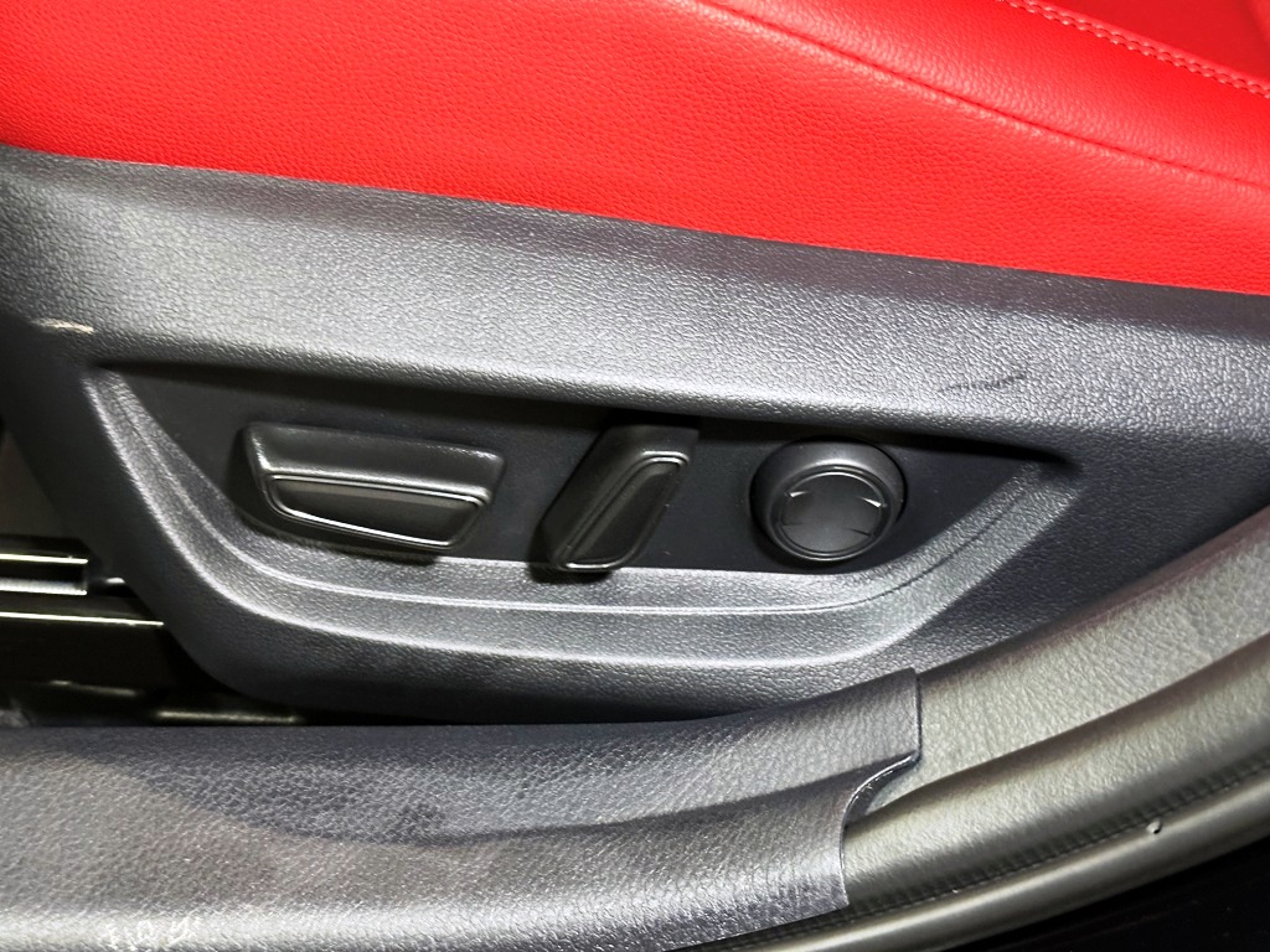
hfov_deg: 39.7
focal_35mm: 48
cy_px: 476
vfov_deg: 30.3
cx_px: 635
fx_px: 1761
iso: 640
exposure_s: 1/30
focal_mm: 6.86
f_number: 1.78
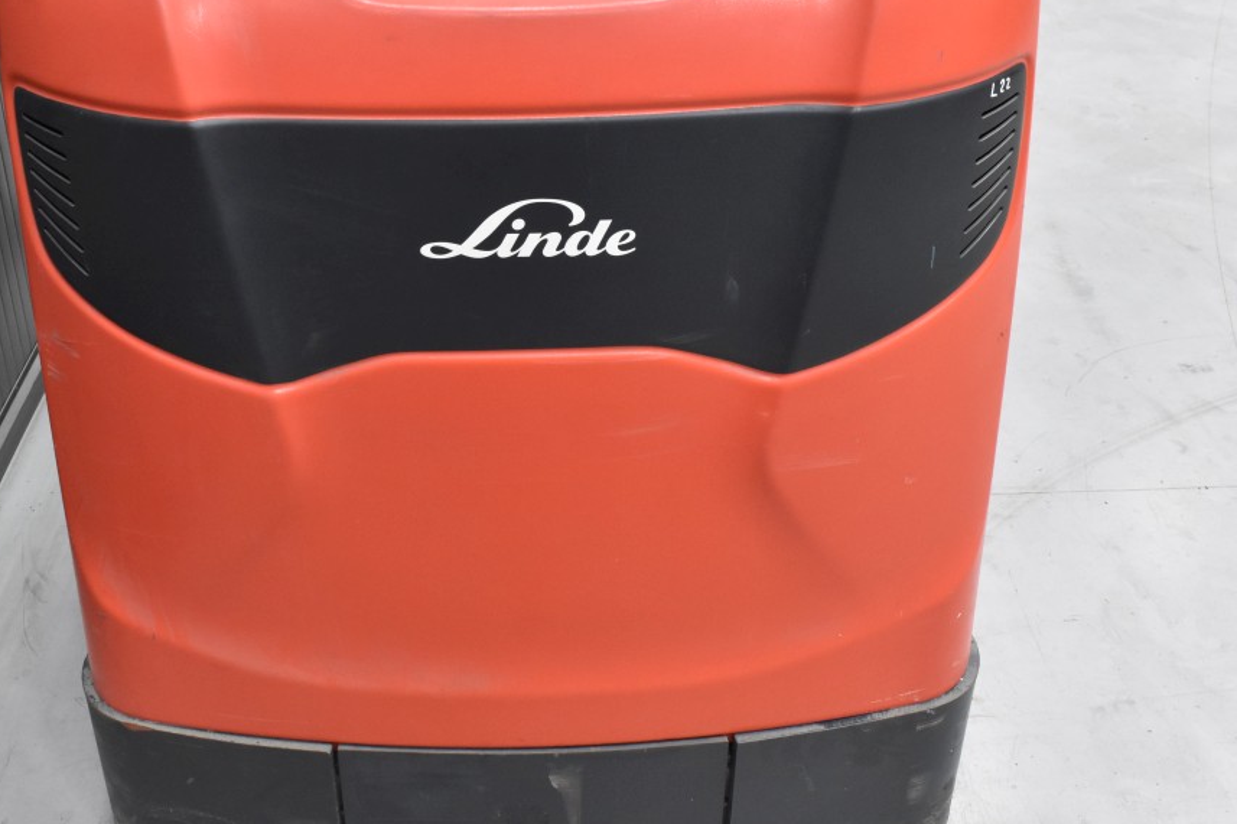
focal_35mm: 42
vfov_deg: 31.9
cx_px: 510
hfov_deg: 46.2
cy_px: 374
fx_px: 1443
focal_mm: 20
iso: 1600
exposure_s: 1/25
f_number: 6.3
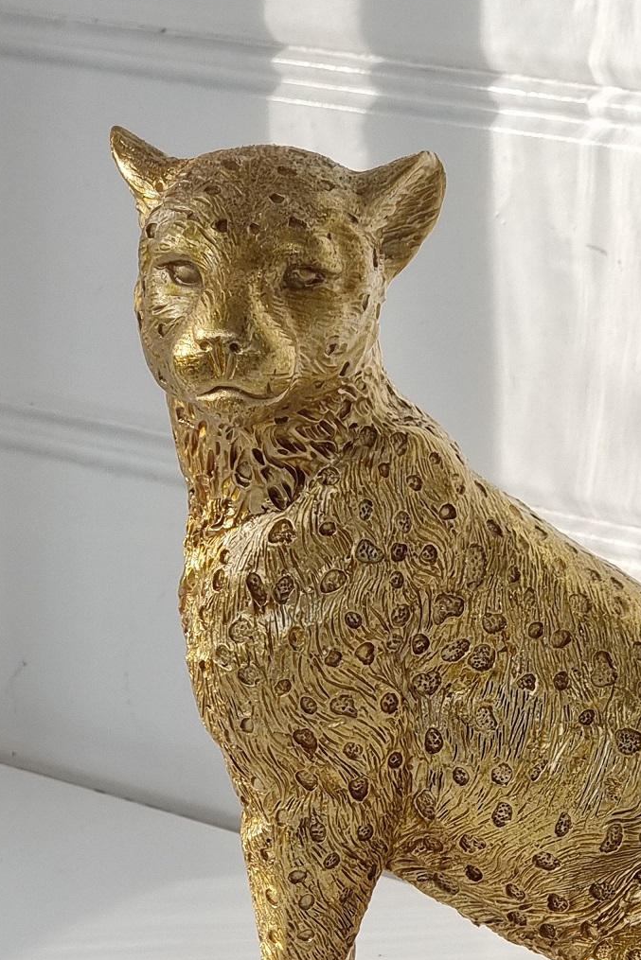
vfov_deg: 17.3
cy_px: 697
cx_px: 516
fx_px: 3150
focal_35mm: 118
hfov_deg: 11.6
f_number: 2.4
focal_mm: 9
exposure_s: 1/328
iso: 40
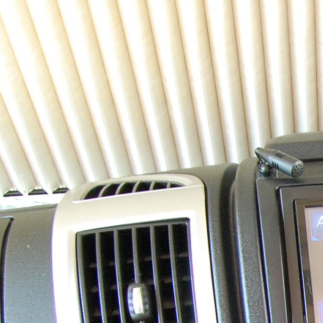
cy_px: 375
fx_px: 918
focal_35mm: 87
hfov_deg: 16.9
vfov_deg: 19.0
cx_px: 560
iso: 800
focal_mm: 18
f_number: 6.3
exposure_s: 1/15
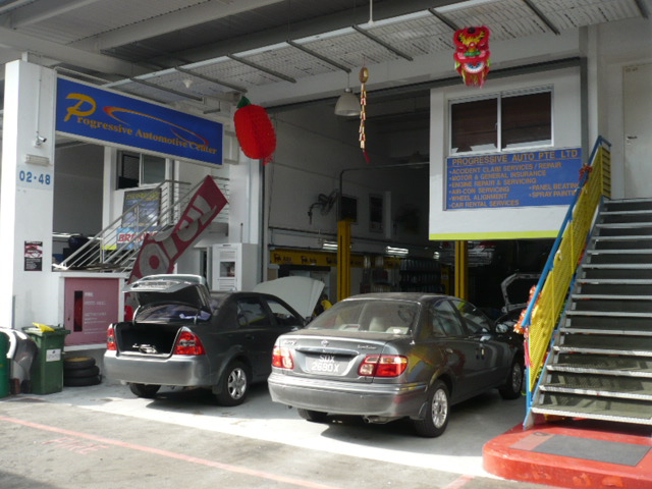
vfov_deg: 40.7
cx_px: 326
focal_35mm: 35
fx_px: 659
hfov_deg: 52.6
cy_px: 244
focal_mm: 5.8
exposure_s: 1/320
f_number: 2.8
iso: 100
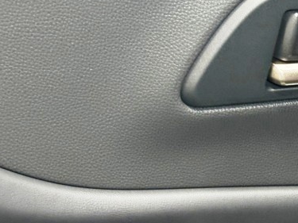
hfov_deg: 14.6
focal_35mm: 131
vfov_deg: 11.3
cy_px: 171
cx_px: 349
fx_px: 1127
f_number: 1.78
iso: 640
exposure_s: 1/24
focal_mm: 6.86
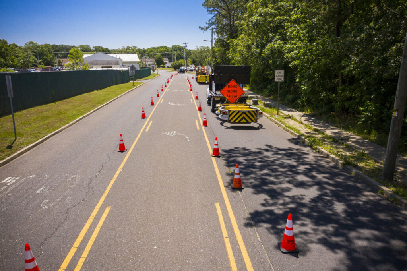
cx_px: 204
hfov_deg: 65.5
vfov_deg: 46.4
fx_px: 316
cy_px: 136
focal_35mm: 28
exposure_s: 1/120
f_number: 5.6
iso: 200
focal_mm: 10.26
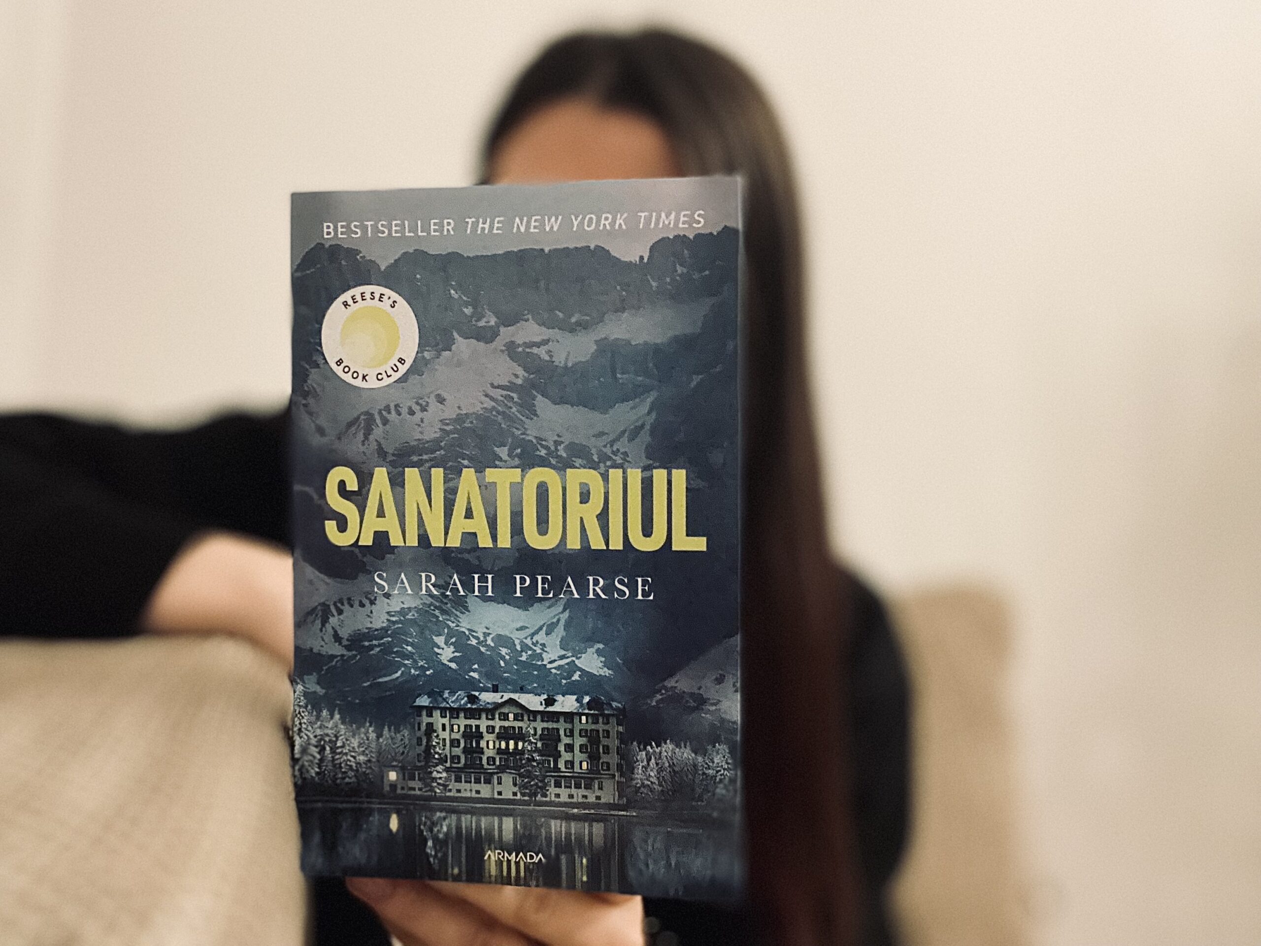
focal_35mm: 30
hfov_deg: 60.0
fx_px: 1093
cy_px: 473
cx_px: 630
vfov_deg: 46.8
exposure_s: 1/14
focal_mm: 2.71
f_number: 2.2
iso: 800
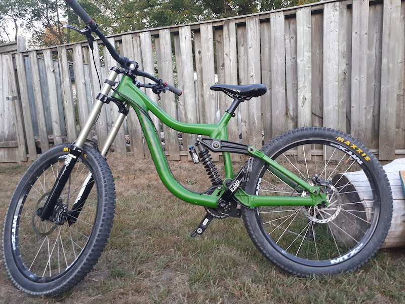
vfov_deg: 51.4
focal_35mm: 27
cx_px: 202
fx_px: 316
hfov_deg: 65.3
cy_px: 152
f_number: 1.9
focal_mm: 3.6
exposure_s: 1/33
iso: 125
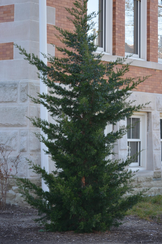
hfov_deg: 13.0
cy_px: 107
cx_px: 79
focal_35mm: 105
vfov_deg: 19.5
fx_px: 712
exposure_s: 1/200
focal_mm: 60
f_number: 4.2
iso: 160
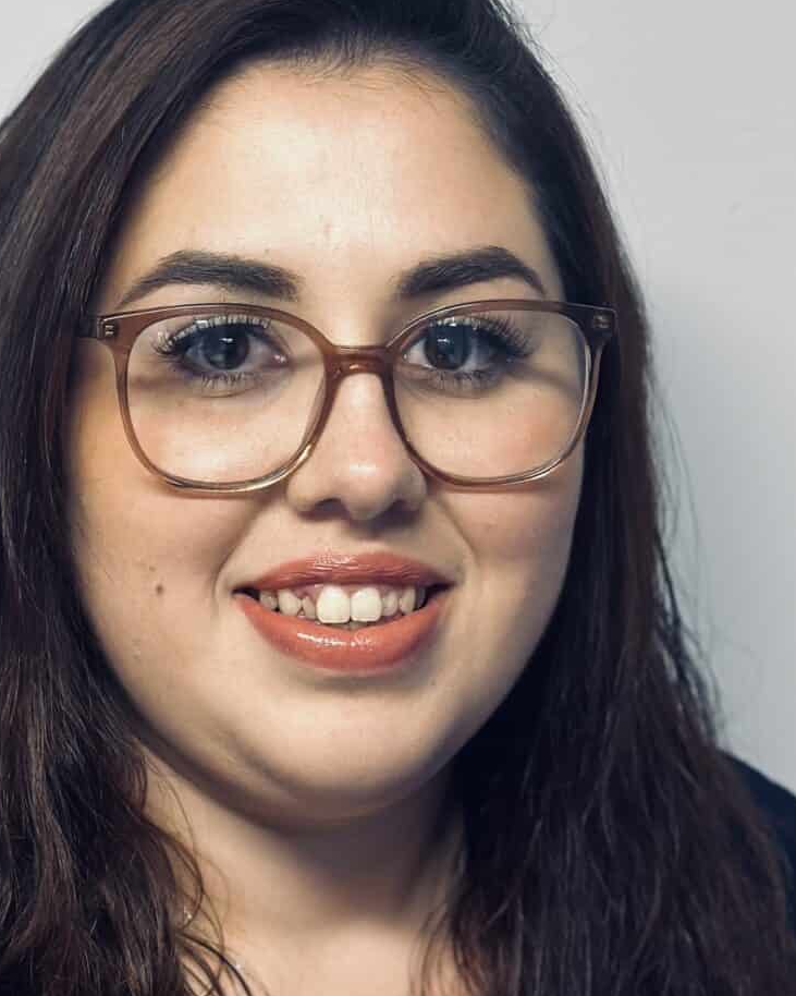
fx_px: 3093
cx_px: 280
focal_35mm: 105
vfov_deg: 18.2
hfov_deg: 14.6
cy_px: 651
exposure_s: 1/50
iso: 200
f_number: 1.78
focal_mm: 6.86
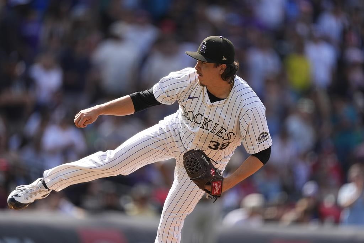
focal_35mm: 600
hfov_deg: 3.4
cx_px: 182
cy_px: 122
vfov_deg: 2.3
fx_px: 6067
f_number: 4
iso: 400
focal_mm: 600
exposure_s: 1/1600
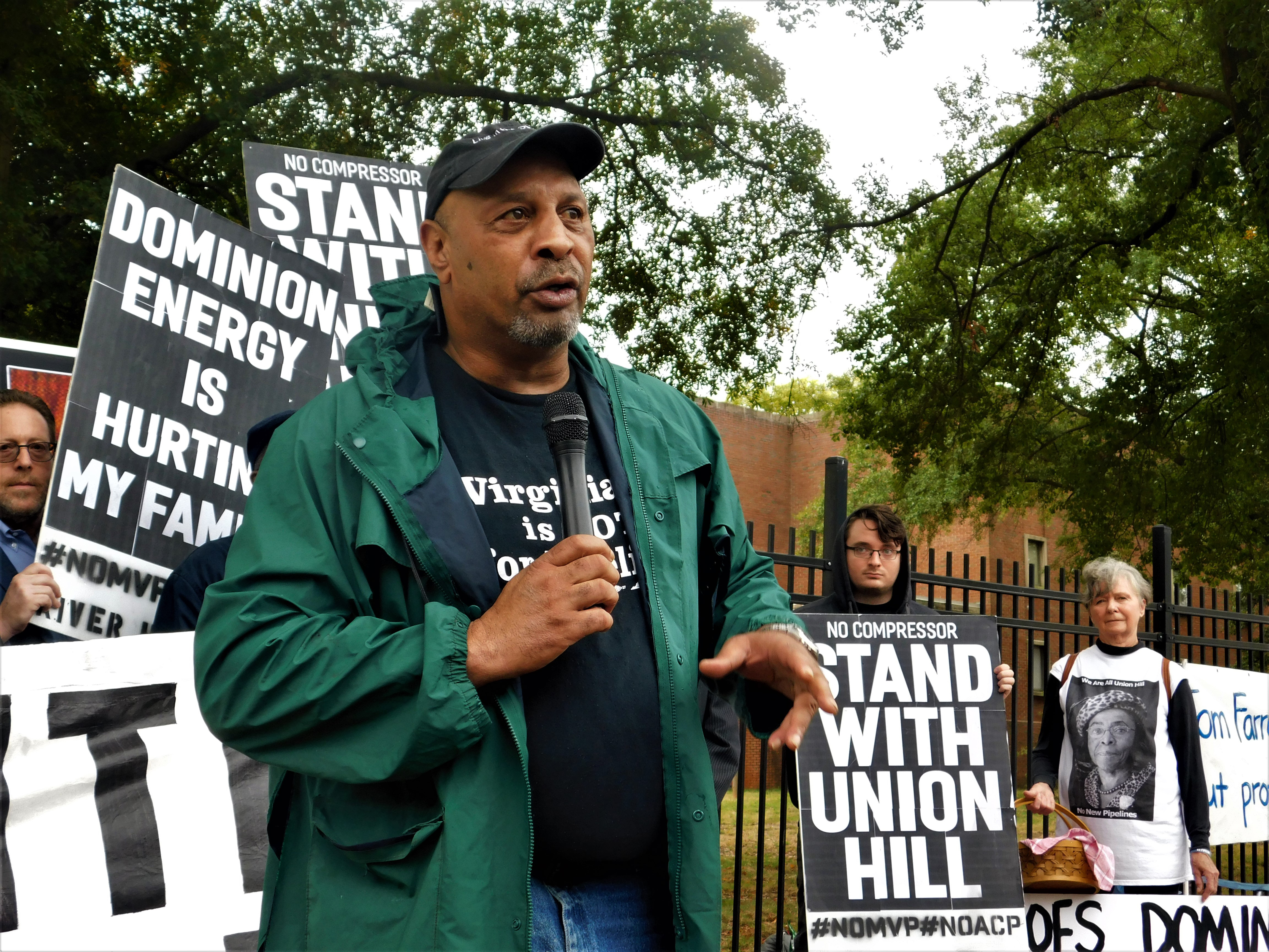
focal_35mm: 51
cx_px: 634
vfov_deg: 28.6
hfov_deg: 37.5
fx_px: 1870
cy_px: 476
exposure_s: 1/60
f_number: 3.8
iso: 125
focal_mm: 9
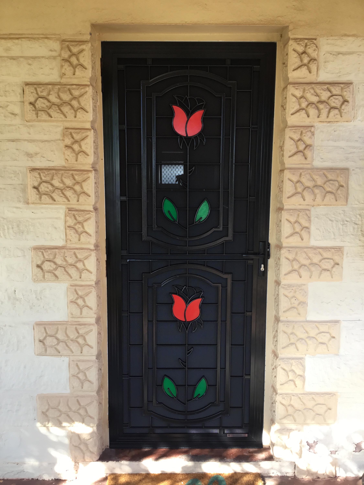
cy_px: 242
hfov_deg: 45.4
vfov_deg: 58.4
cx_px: 182
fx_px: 435
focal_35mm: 31
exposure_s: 1/100
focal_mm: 3.3
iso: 25
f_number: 2.4
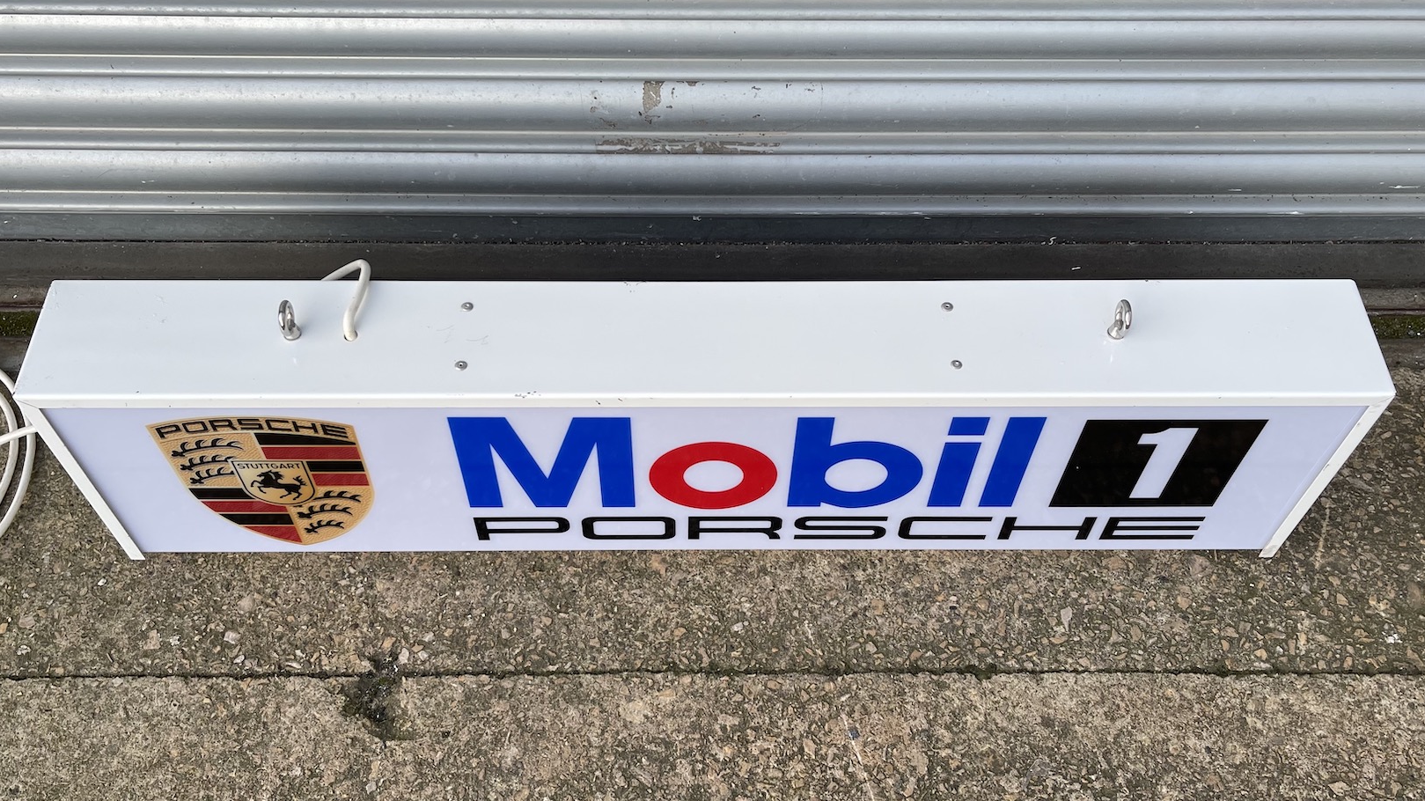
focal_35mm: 35
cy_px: 419
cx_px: 695
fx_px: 1322
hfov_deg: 56.6
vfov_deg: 33.7
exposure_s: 1/476
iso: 32
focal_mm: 5.1
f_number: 1.6
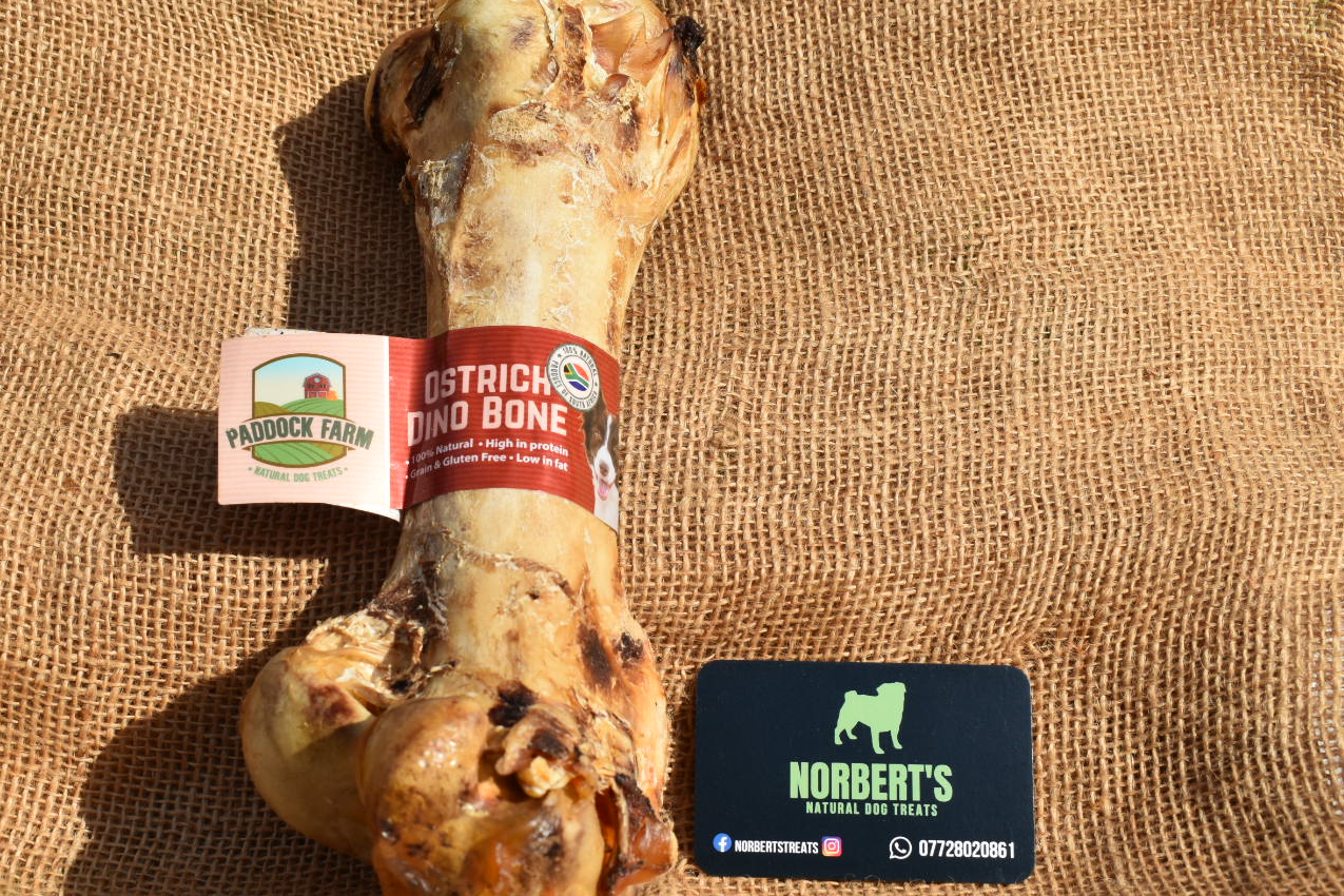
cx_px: 526
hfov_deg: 41.2
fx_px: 1778
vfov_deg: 28.2
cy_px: 514
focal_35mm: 48
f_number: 9
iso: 200
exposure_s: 1/640
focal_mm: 25
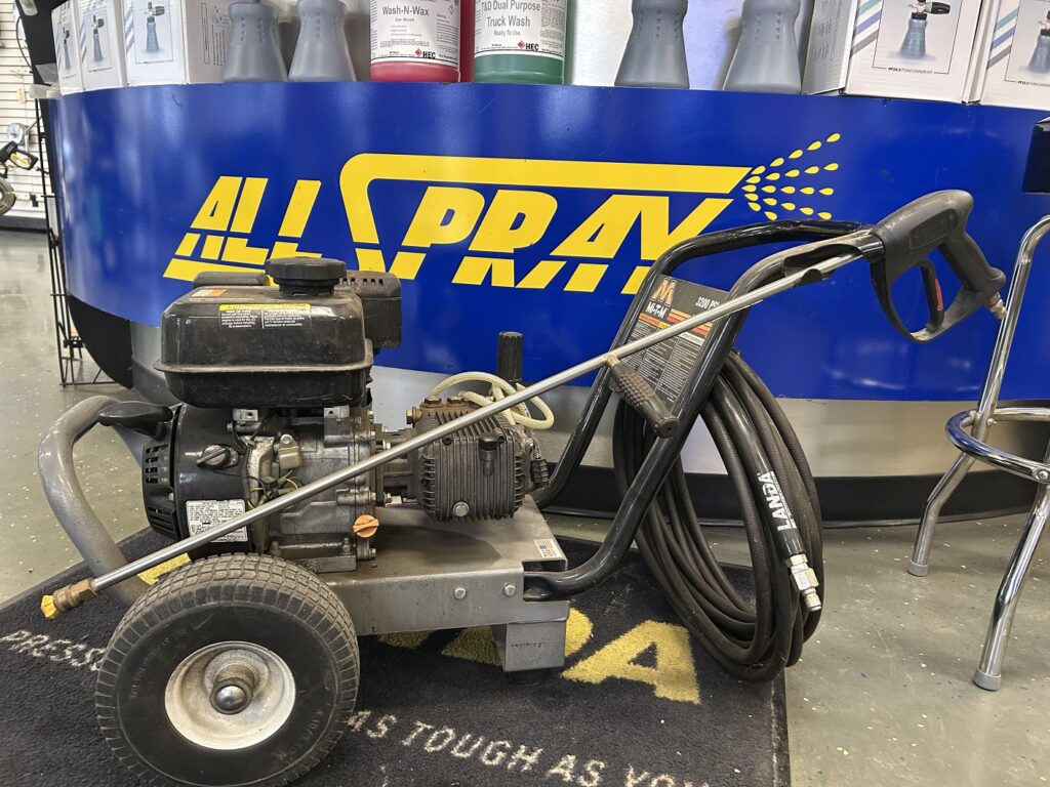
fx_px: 789
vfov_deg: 53.1
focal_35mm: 26
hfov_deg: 67.3
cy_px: 394
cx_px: 525
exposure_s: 1/60
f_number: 1.5
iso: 250
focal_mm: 5.7
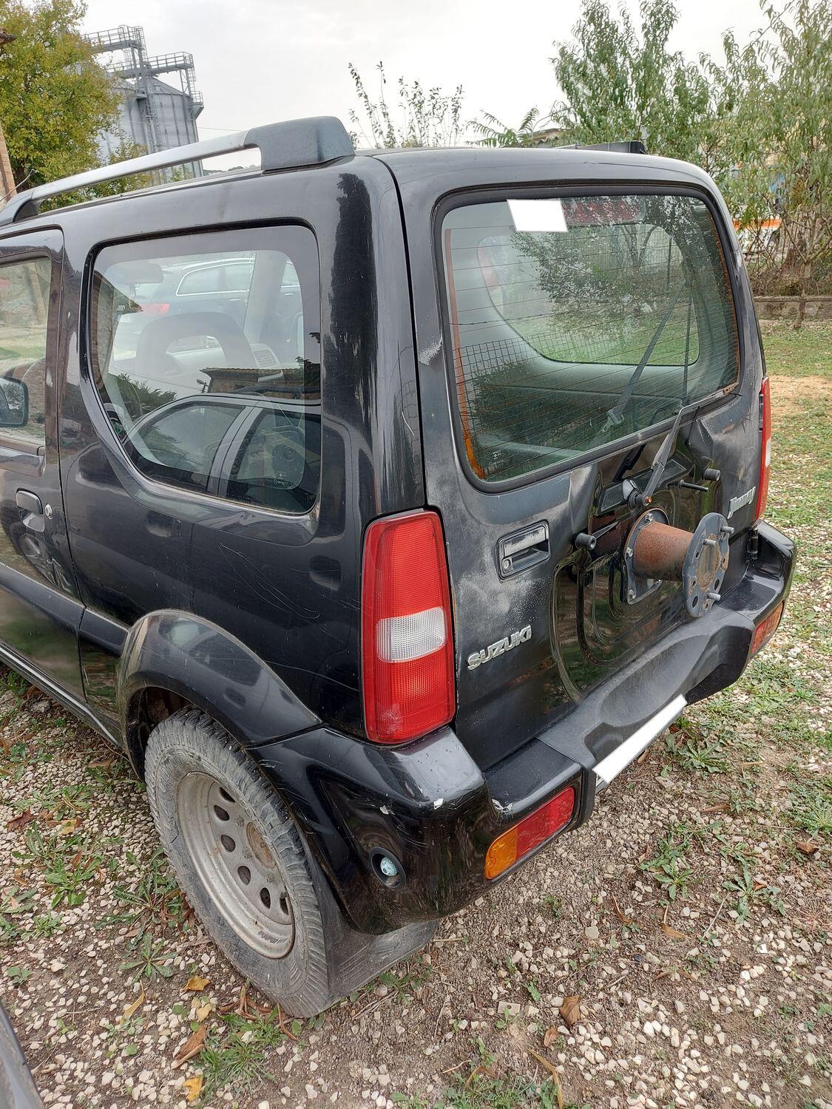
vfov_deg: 71.6
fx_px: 769
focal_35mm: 24
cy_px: 554
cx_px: 416
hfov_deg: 56.8
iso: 32
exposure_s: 1/100
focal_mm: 5.23
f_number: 1.8
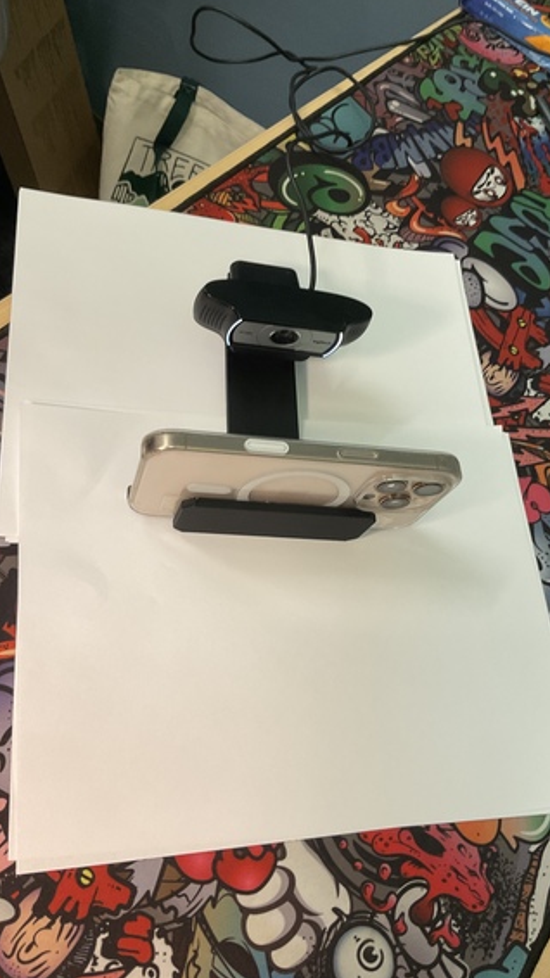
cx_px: 287
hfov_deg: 36.6
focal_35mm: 32
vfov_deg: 61.0
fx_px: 830
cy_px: 490
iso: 80
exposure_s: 1/60
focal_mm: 3
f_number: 1.8
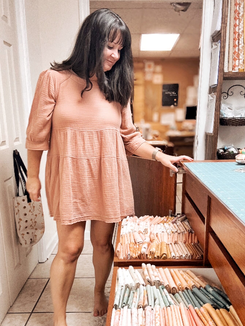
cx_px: 132
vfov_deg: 54.7
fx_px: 311
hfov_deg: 42.9
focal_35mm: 33
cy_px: 204
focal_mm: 2.69
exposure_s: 1/40
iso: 64
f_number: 1.9
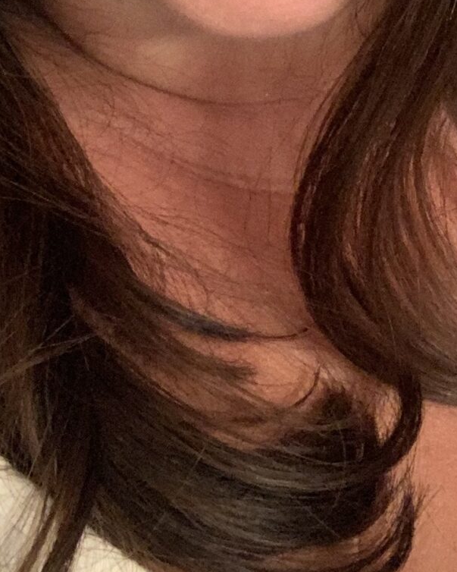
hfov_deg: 14.5
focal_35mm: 106
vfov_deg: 17.0
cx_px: 181
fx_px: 1792
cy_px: -179
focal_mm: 2.87
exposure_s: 1/30
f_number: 2.2
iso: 320
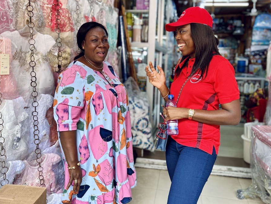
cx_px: 140
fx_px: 235
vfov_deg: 46.7
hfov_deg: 59.9
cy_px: 87
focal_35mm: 30
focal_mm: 5.7
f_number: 1.5
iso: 50
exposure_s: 1/121
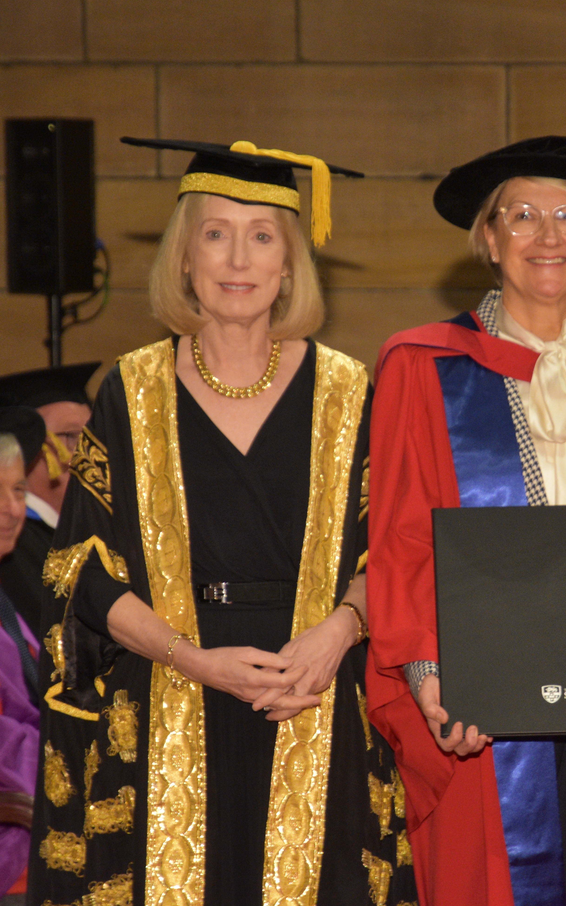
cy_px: 443
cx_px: 533
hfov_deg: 6.6
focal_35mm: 200
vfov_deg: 10.5
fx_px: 4931
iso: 2000
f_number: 5.6
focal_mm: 85
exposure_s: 1/100
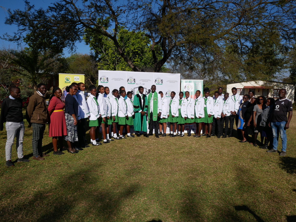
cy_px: 111
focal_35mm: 28
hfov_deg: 63.4
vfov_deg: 49.8
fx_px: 240
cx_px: 148
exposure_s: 1/640
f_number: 10
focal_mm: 14
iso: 200
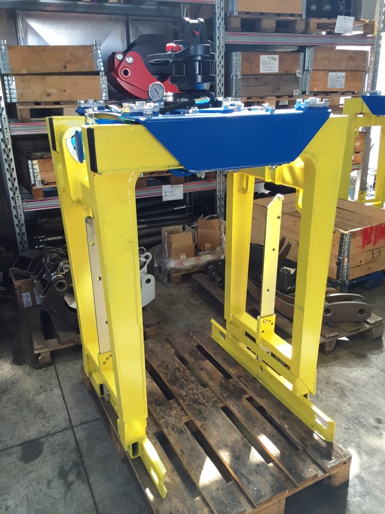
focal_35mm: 29
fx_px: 430
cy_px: 257
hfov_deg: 48.2
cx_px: 192
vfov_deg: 61.7
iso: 32
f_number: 2.2
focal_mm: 4.15
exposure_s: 1/33
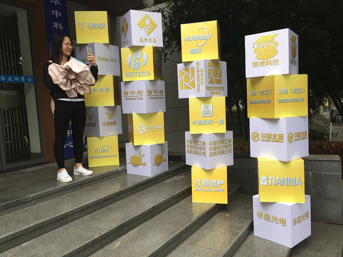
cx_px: 172
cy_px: 128
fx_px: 287
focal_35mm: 29
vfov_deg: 48.2
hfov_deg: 61.7
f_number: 2.2
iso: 50
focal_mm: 4.15
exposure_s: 1/33
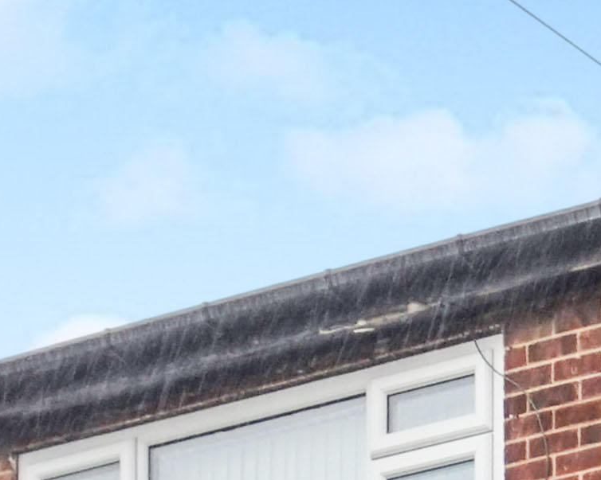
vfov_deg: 8.9
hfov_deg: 10.0
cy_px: 999
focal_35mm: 163
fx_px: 2899
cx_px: 1554
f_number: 6.3
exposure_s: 1/80
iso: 100
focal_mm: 16
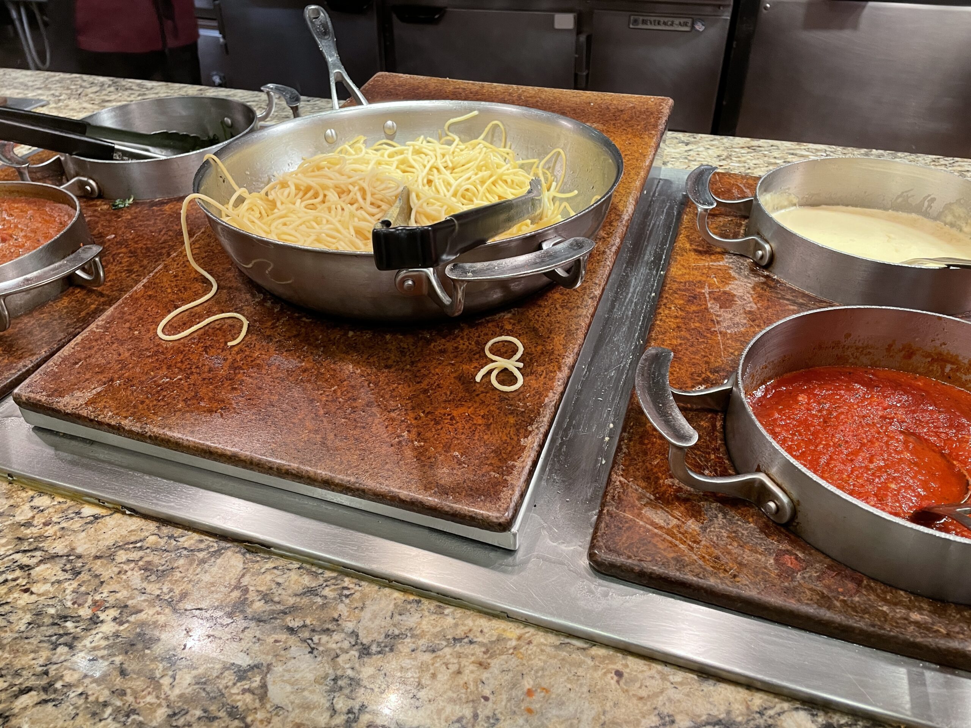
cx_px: 486
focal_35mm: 26
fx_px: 729
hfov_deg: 67.3
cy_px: 364
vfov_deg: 53.1
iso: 160
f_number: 1.6
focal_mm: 4.2
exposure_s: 1/60
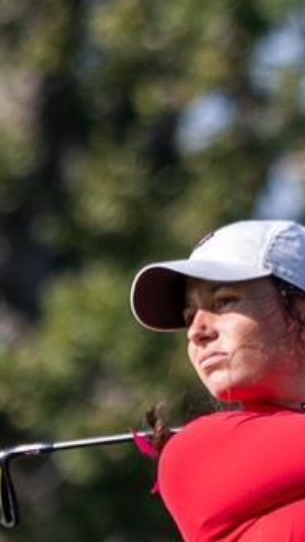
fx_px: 19491
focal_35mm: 1356
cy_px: 519
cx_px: 230
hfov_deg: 0.9
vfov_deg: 1.6
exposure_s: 1/1250
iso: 280
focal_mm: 220
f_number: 5.3
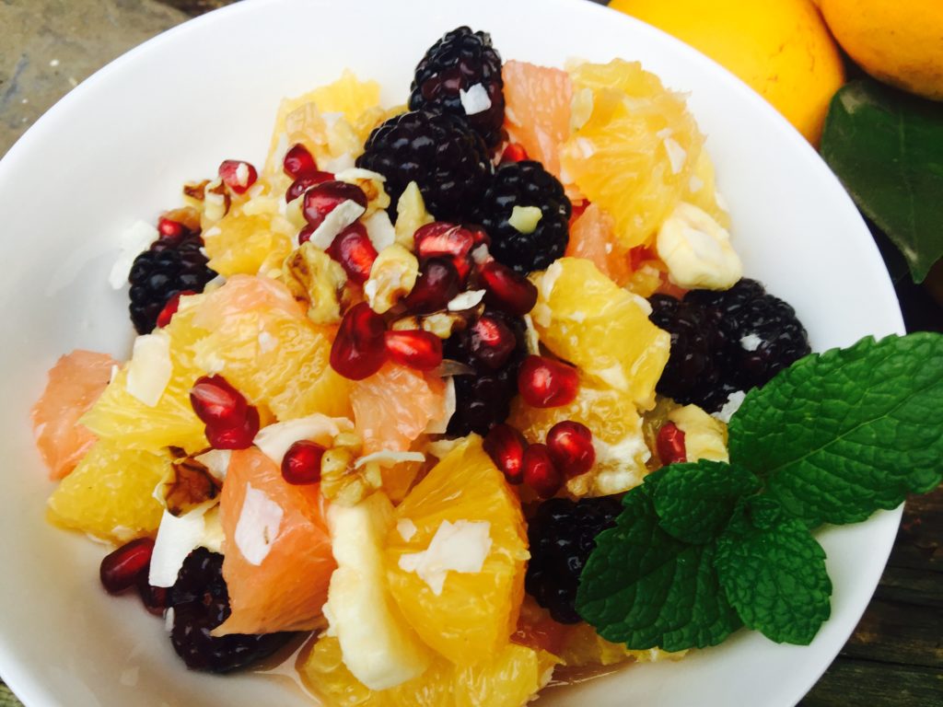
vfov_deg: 48.2
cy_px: 354
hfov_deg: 61.7
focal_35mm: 29
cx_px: 472
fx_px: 790
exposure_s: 1/60
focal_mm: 4.15
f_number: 2.2
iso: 40
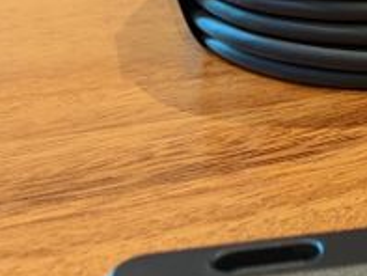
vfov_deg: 11.2
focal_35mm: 133
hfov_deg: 12.3
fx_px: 1411
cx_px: 827
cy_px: 157
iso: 127
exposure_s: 1/24
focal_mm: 4.38
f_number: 1.73
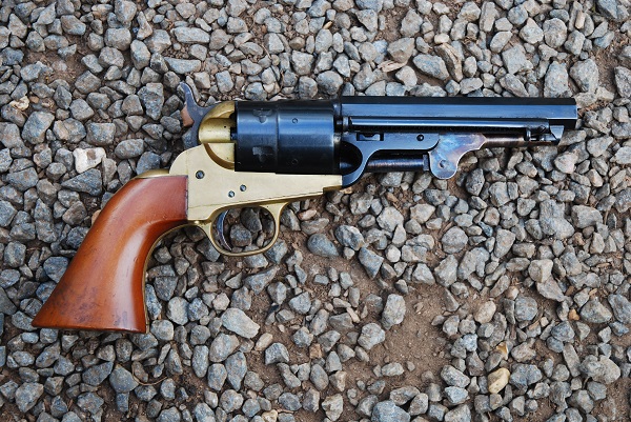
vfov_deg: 20.6
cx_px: 316
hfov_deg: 30.5
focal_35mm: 66
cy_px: 211
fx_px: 1158
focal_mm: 44
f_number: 5
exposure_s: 1/100
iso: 200
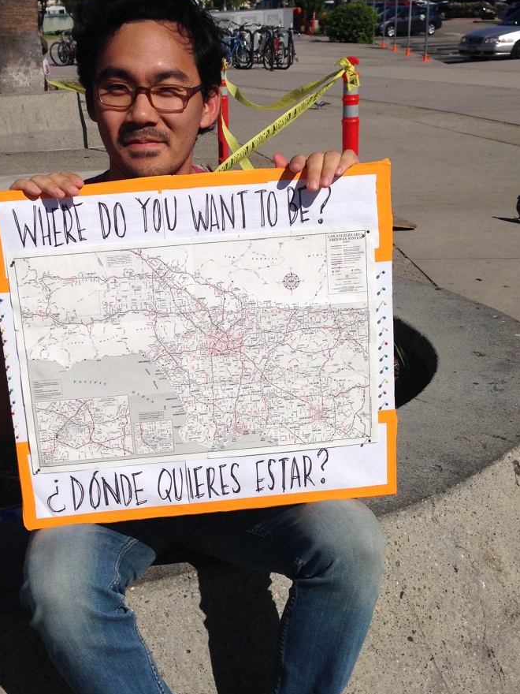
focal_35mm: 50
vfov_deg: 38.2
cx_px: 211
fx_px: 1001
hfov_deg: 29.0
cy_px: 367
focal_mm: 4.12
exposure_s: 1/4926
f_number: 2.4
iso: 50
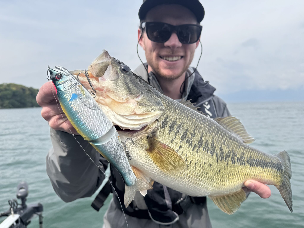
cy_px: 114
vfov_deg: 56.8
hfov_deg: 71.6
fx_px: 211
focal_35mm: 24
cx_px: 152
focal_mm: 6.76
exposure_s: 1/5348
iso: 80
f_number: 1.78
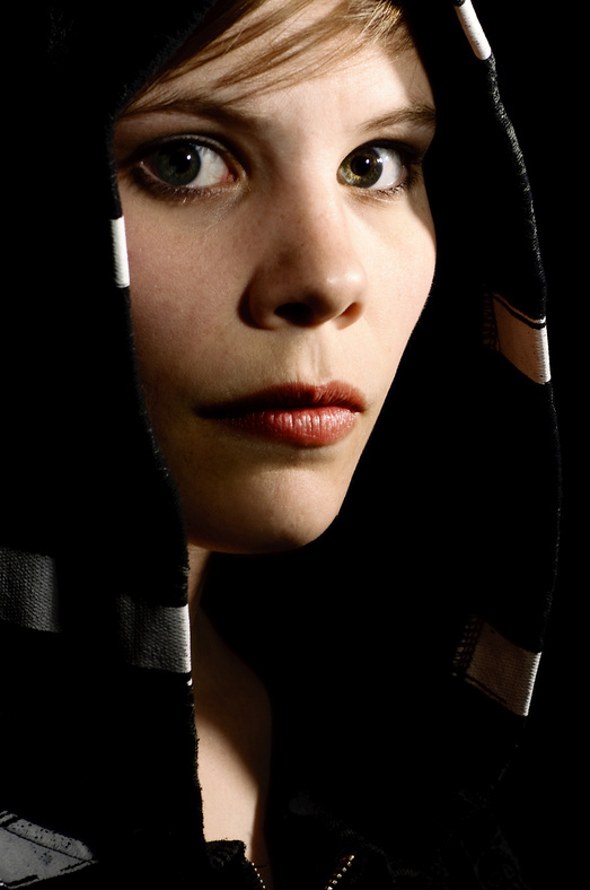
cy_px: 382
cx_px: 386
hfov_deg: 7.4
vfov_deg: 11.1
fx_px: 4562
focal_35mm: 185
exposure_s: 1/160
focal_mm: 90
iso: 100
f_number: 11
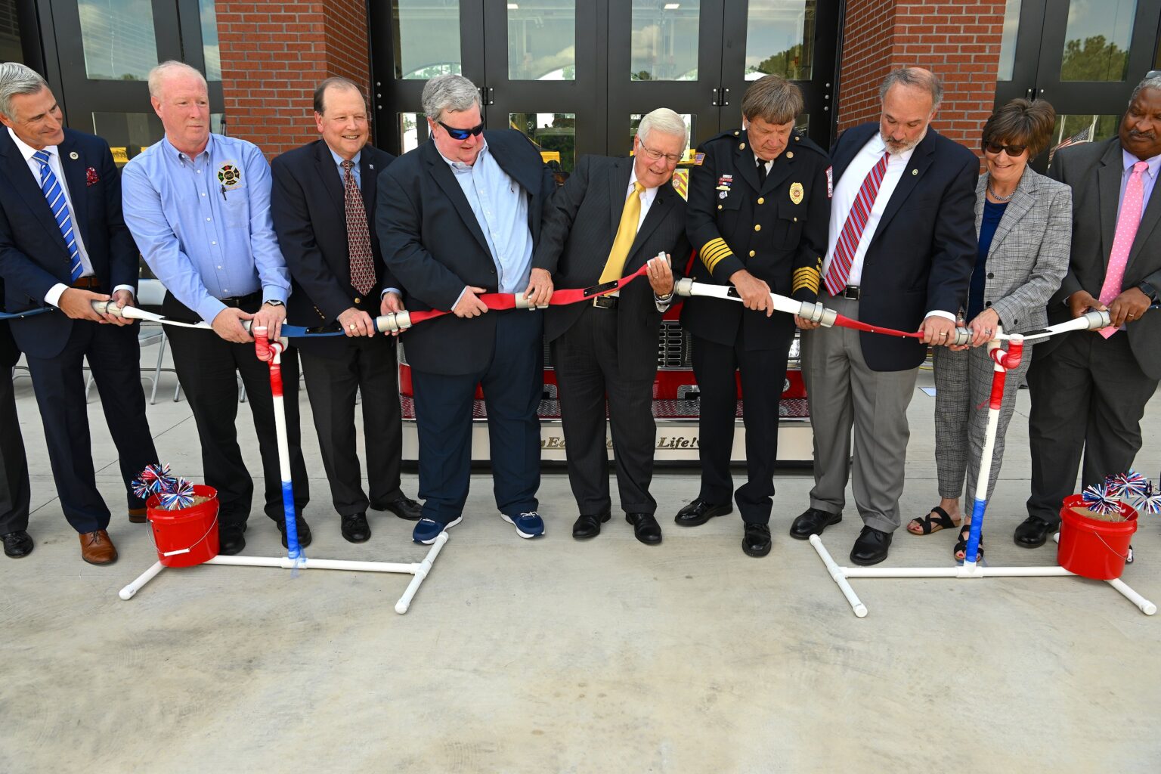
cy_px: 387
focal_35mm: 26
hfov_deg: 69.4
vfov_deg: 49.6
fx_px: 838
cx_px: 580
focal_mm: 26
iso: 250
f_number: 10
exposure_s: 1/160
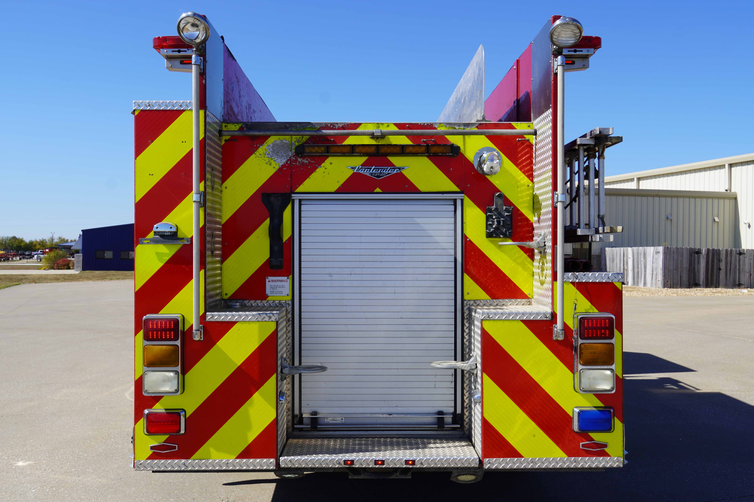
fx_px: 754
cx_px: 377
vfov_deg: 36.9
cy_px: 251
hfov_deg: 53.1
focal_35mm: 36
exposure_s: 1/160
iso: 100
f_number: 10
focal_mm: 24
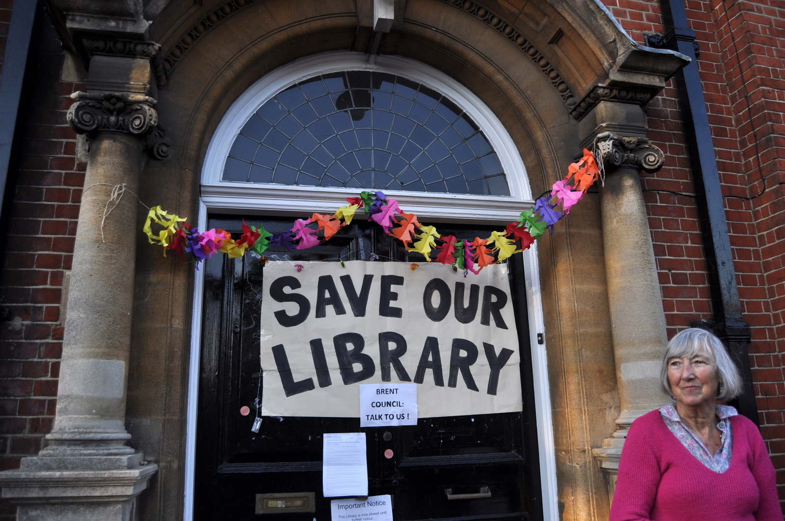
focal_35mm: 27
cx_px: 392
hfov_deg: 67.5
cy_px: 260
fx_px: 588
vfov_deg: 47.8
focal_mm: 18
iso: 200
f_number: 3.5
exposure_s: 1/400
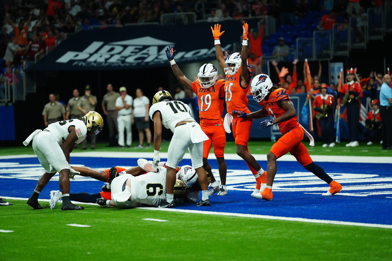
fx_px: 2177
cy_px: 130
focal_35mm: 200
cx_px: 196
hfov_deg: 10.3
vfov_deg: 6.9
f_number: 2.8
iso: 6400
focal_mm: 200
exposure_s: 1/3200
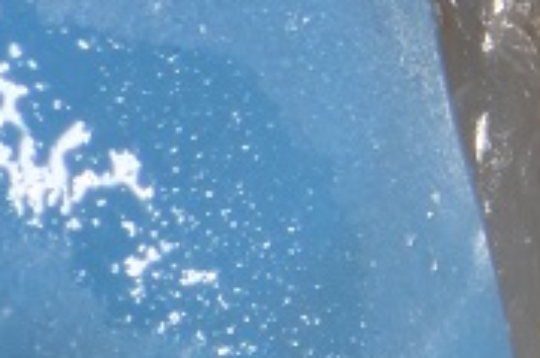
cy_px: -598
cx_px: 1392
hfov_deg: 1.7
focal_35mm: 1194
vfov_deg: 1.1
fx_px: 17878
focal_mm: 105
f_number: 32
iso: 200
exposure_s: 1/160
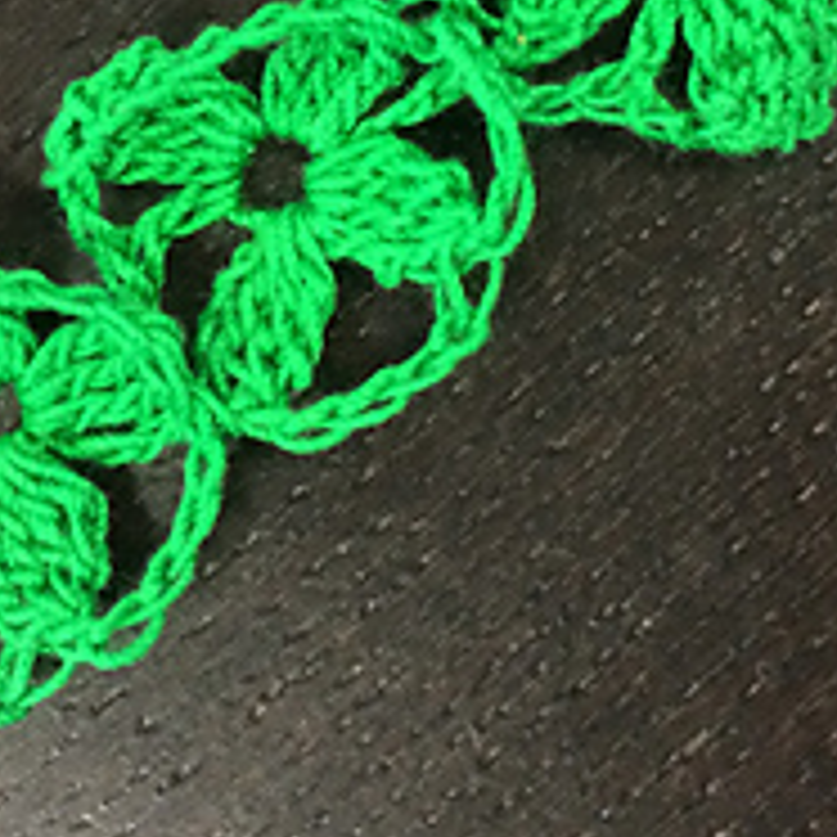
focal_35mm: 88
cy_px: -14
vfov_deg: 19.1
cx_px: 472
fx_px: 2407
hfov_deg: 19.7
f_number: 2.2
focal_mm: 4.15
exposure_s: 1/30
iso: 250
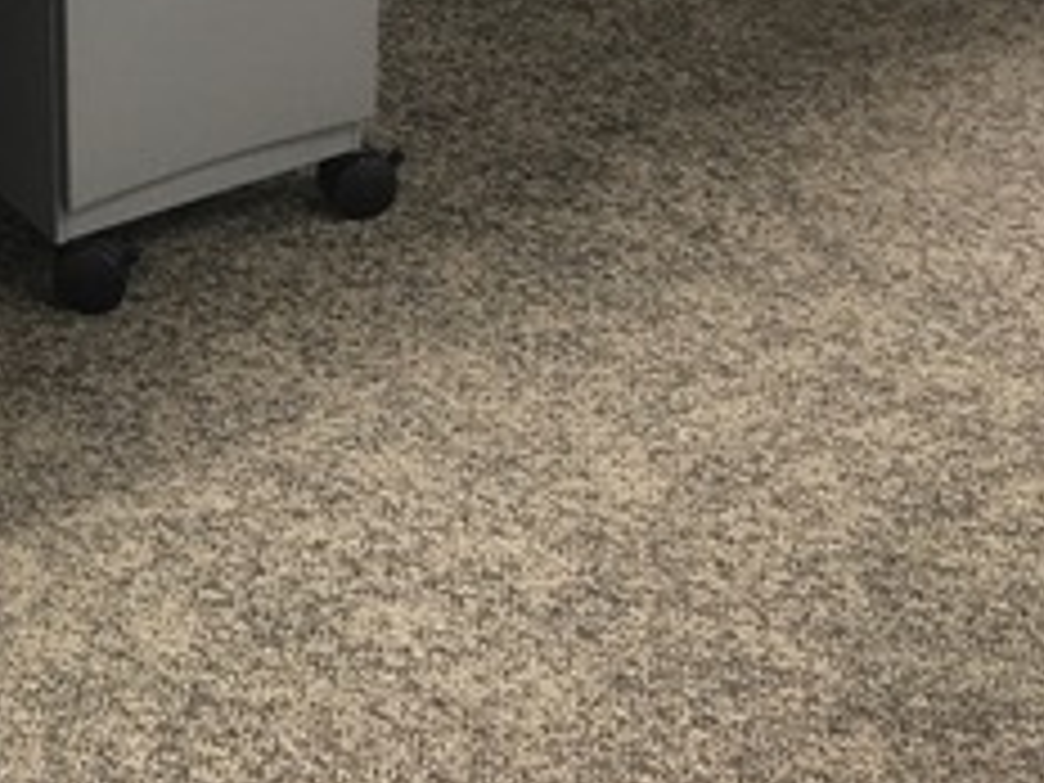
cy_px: -248
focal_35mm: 80
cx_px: -76
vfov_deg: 17.3
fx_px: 2413
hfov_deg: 23.1
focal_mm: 4.15
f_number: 2.2
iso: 40
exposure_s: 1/15
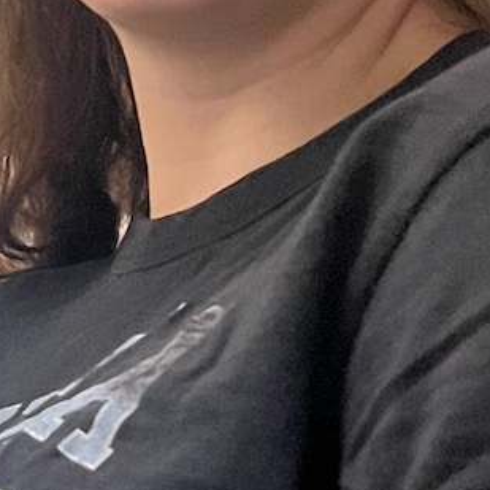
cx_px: -320
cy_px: 171
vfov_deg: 12.2
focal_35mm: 143
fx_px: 2290
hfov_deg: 11.5
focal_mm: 5.1
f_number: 1.6
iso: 500
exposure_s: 1/41
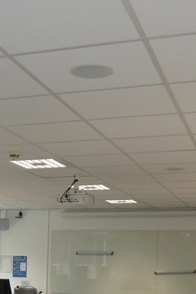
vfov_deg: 29.5
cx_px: 22
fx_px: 523
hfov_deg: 20.8
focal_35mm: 64
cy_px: 290
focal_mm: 3.6
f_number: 2.8
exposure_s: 1/60
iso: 160
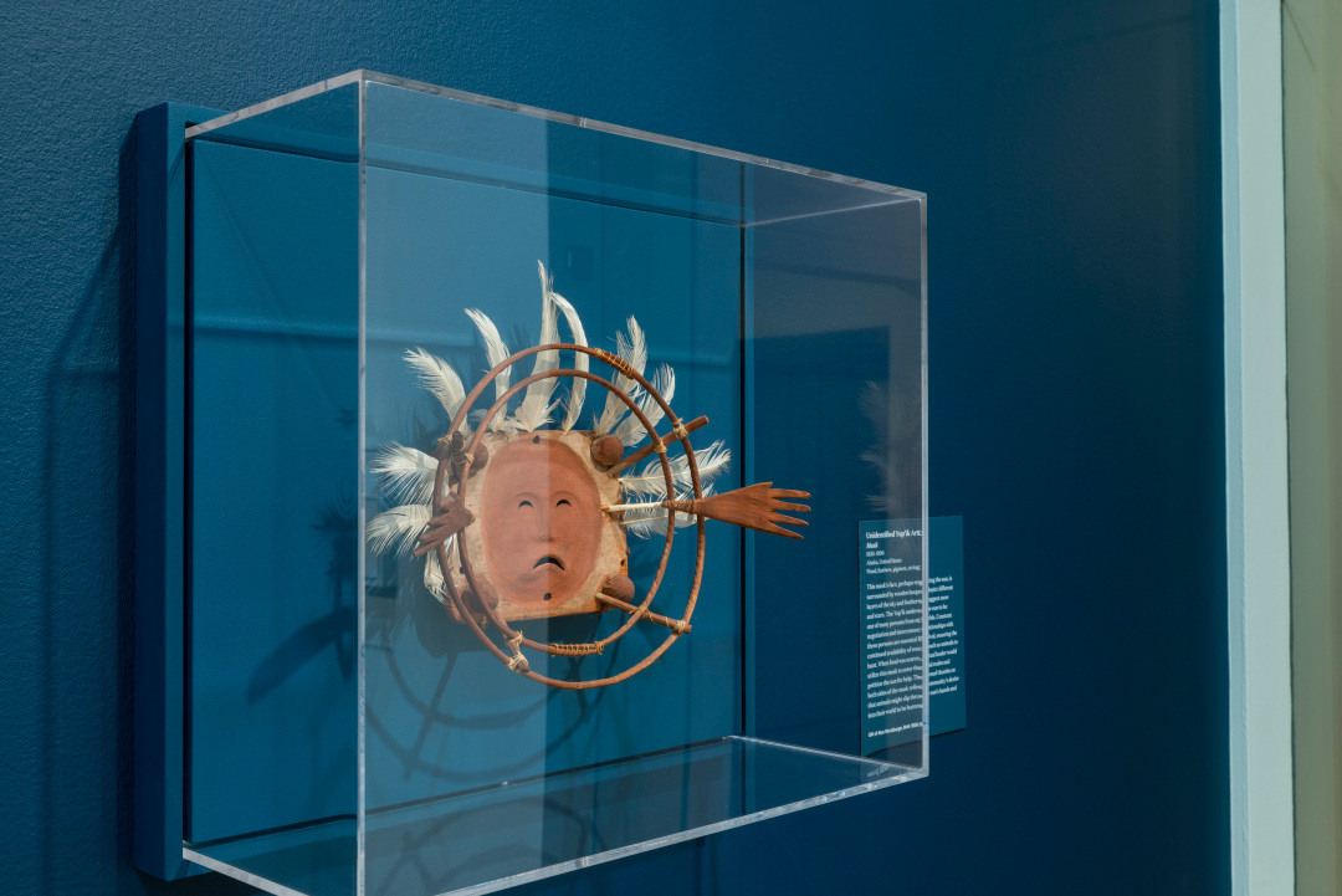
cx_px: 671
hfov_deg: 48.4
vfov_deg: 33.4
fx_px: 1492
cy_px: 448
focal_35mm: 40
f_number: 11
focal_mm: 40
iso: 400
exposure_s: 1
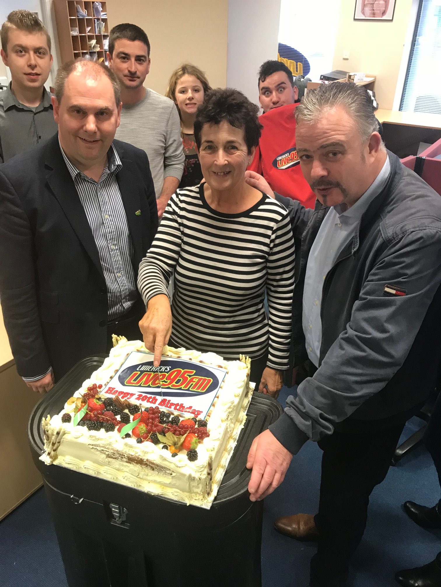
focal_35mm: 28
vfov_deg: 63.4
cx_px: 220
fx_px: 476
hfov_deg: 49.7
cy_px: 294
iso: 40
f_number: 1.8
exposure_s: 1/17
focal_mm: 3.99
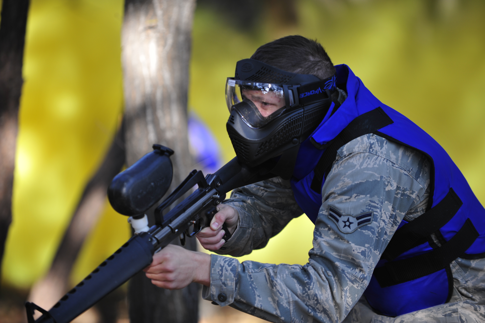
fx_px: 2693
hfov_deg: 10.3
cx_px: 242
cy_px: 162
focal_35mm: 200
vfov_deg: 6.9
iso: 400
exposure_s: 1/400
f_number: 2.8
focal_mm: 200
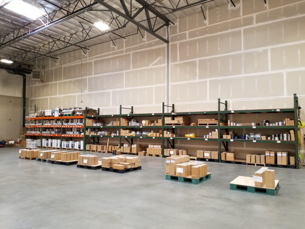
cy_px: 114
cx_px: 152
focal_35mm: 26
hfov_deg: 67.3
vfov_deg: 53.1
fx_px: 229
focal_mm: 4.3
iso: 160
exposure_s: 1/30
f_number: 1.7
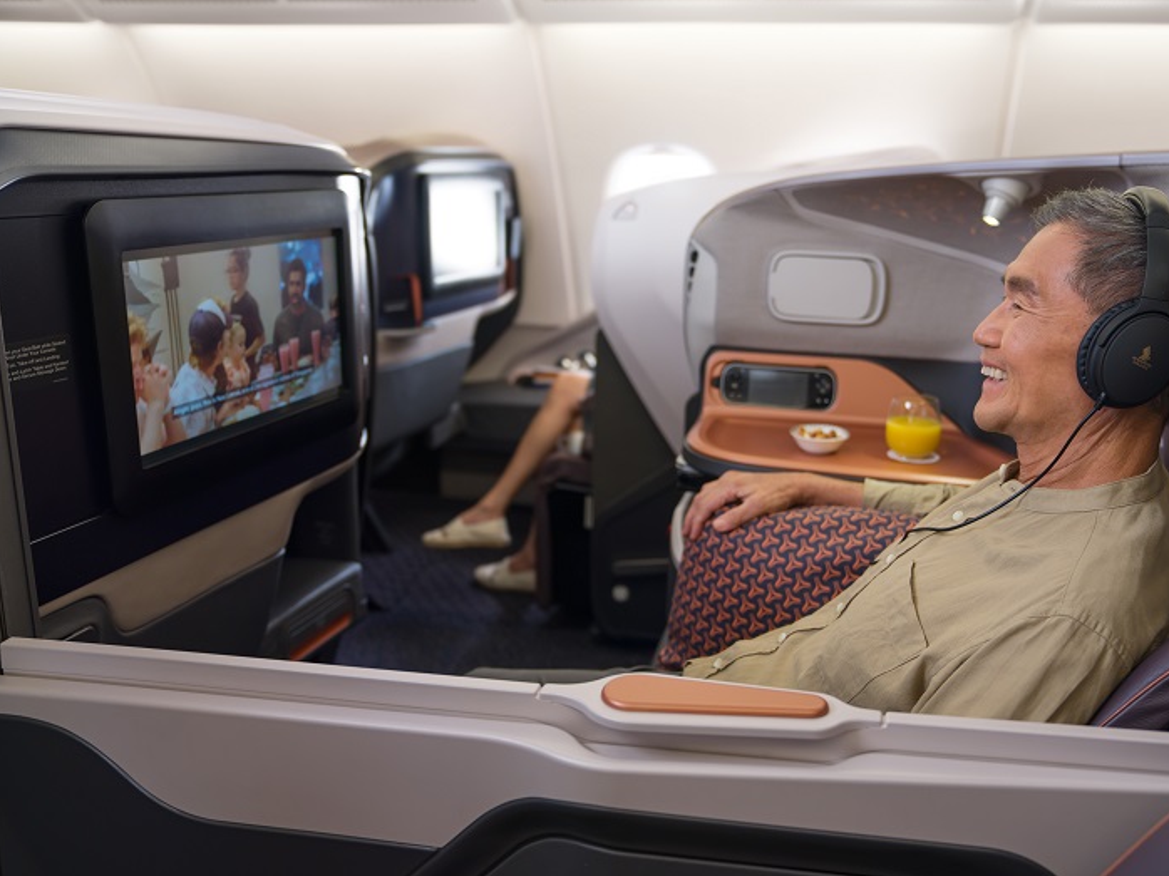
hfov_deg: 56.6
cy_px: 442
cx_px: 666
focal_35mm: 32
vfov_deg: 44.1
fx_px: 1080
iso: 320
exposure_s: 1/80
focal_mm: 29
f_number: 2.8
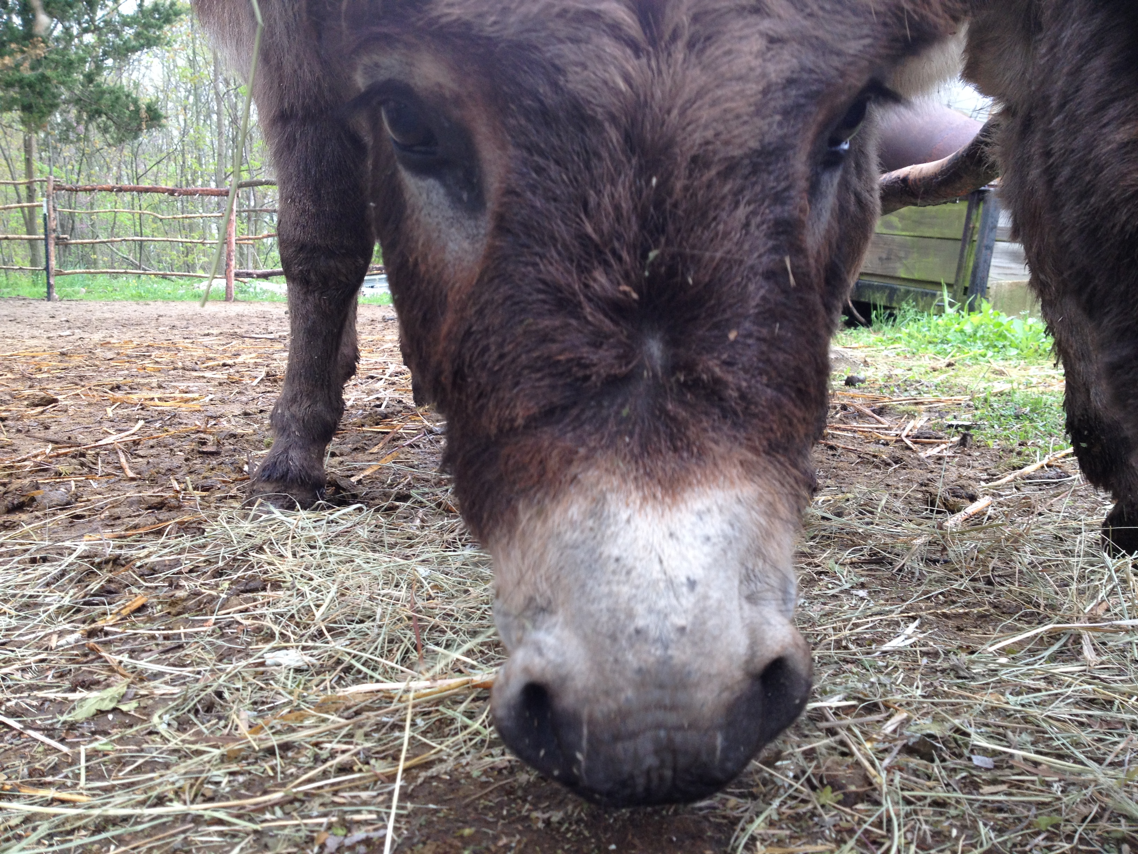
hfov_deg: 52.6
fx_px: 1151
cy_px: 427
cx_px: 569
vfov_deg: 40.7
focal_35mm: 35
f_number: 2.4
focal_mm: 4.28
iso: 64
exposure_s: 1/60
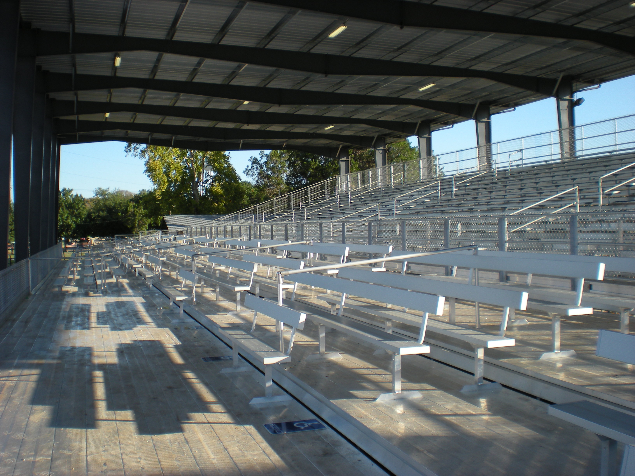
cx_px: 318
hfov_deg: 49.0
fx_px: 697
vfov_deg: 37.7
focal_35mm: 38
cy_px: 238
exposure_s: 1/218
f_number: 4.6
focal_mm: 6.3
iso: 64
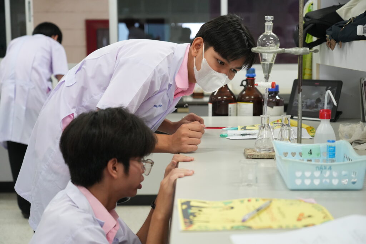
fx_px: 630
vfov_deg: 21.9
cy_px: 122
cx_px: 183
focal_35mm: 62
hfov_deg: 32.4
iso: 3200
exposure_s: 1/200
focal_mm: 62
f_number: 4
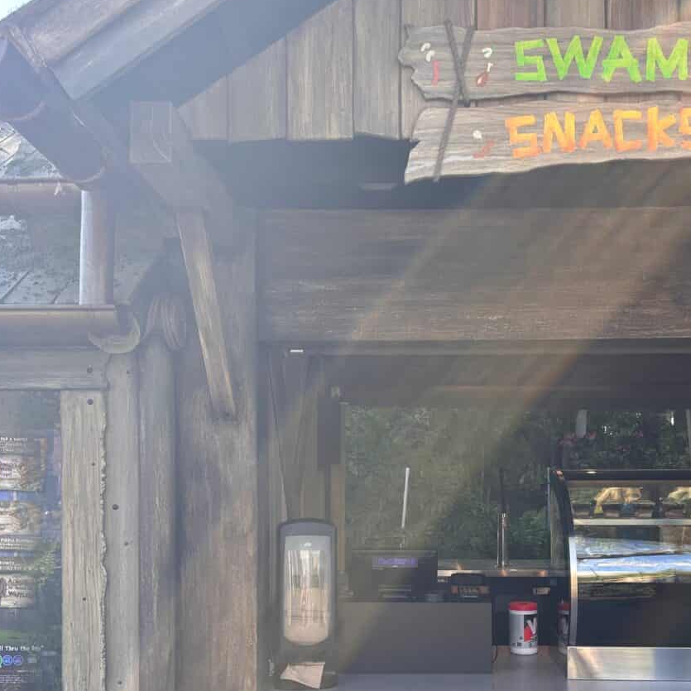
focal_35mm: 39
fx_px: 881
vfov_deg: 42.2
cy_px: 464
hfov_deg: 42.7
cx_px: 405
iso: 80
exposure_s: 1/850
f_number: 1.78
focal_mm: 6.86
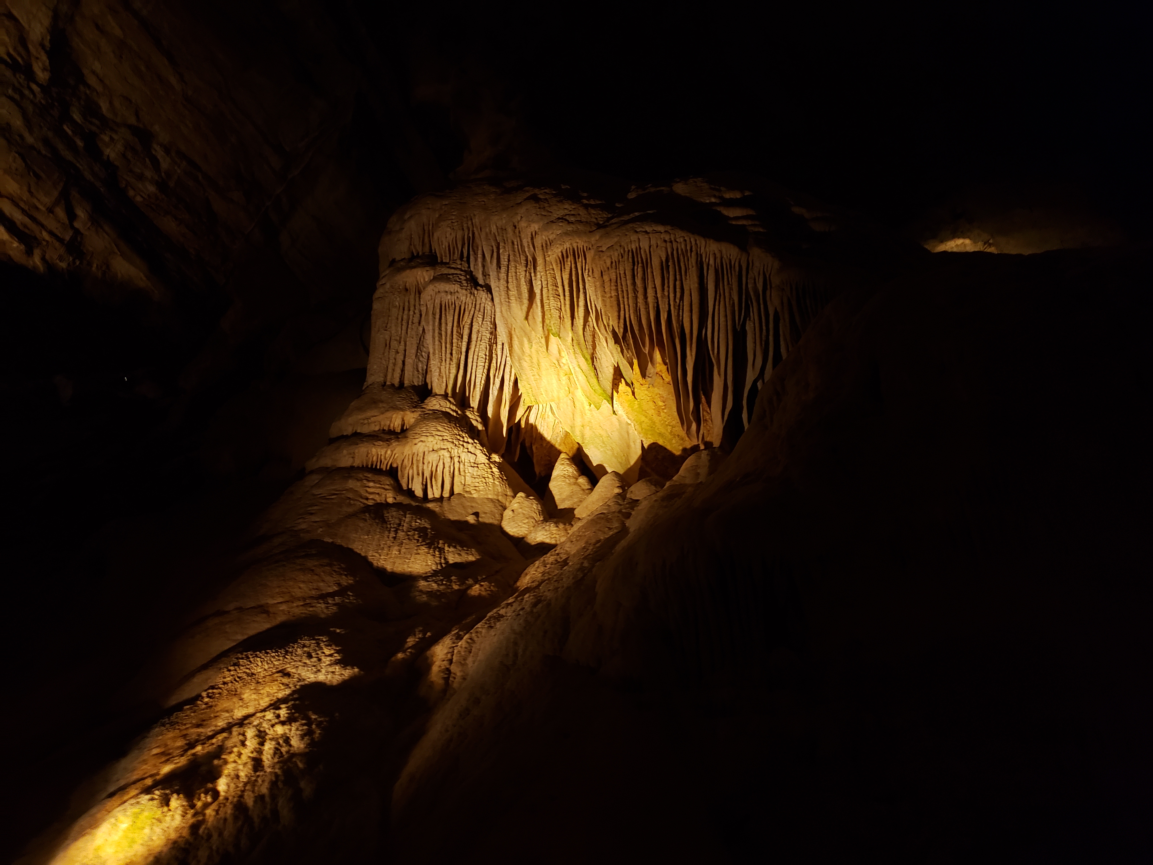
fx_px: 866
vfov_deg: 53.1
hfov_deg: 67.3
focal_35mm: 26
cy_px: 432
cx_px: 576
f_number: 1.5
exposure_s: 1/10
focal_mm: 4.3
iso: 320
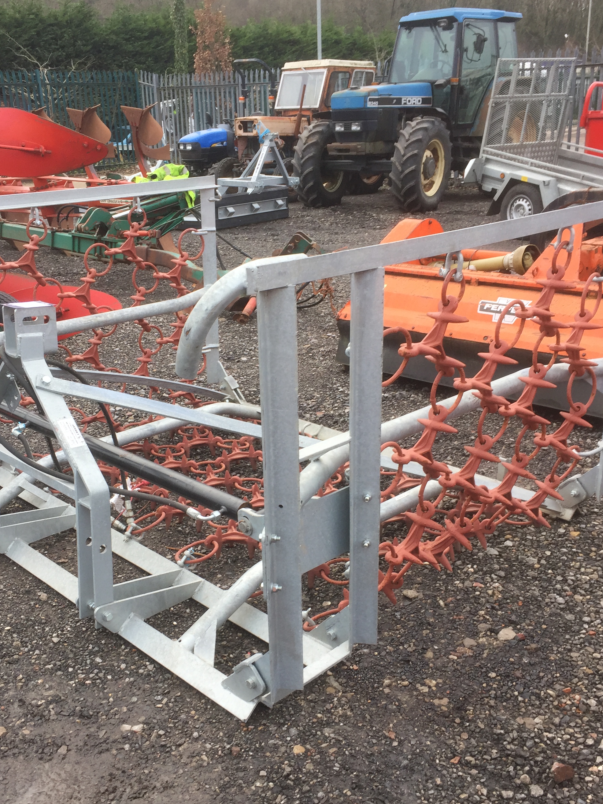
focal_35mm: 36
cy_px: 455
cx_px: 270
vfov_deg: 51.2
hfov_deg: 39.6
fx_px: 836
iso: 32
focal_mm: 4.15
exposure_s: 1/222
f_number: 2.2
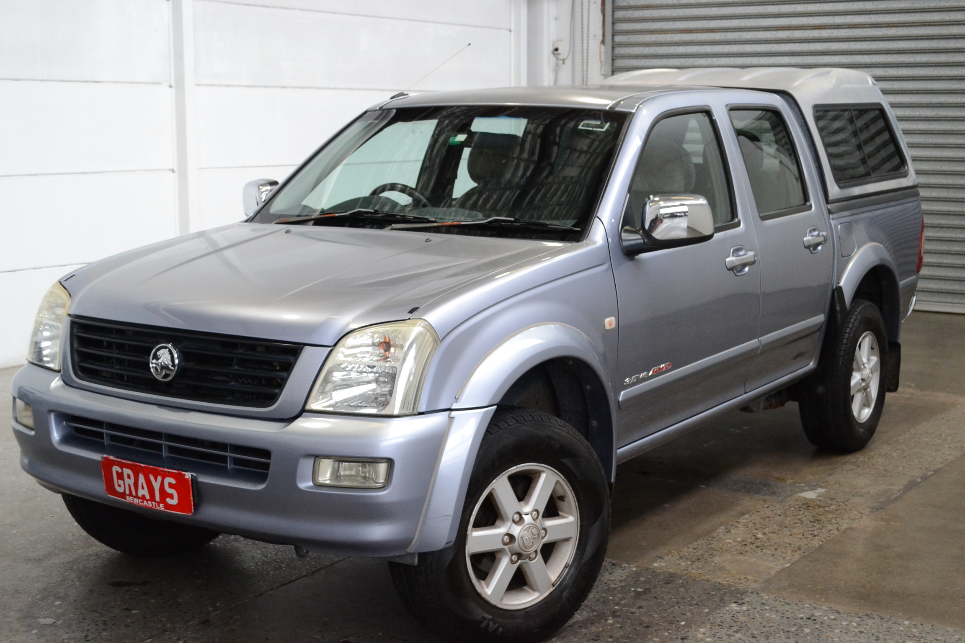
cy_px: 322
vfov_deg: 25.8
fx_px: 1407
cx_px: 482
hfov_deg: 37.9
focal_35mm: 52
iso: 1600
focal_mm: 35
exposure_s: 1/320
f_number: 5
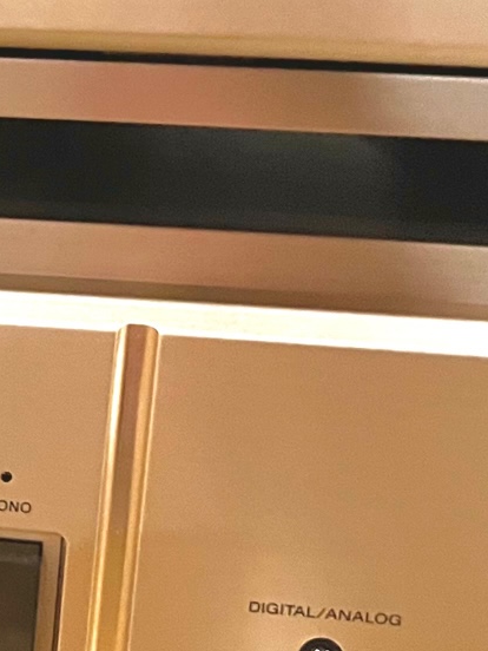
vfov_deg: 20.6
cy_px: 376
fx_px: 1786
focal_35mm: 95
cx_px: -336
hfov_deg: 14.1
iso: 500
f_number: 1.5
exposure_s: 1/33
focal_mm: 5.7
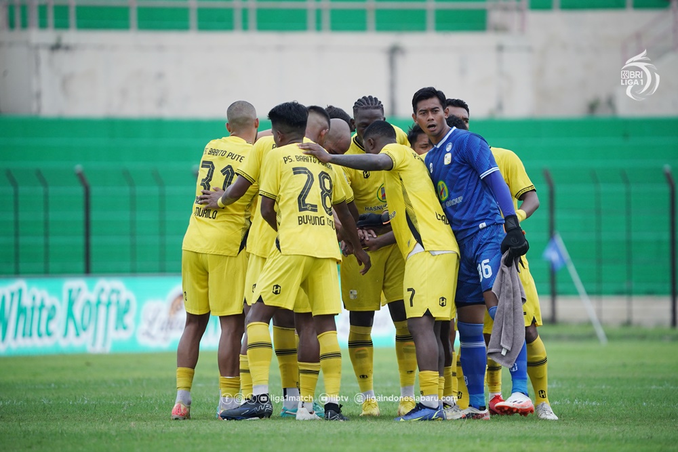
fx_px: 9869
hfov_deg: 3.9
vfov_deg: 2.6
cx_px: 339
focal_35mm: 524
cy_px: 226
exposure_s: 1/1000
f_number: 6.3
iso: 1600
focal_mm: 524
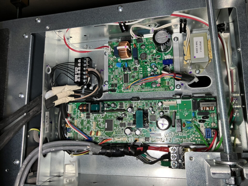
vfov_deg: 49.7
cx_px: 124
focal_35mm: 28
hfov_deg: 63.4
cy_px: 93
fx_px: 201
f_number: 1.8
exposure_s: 1/66
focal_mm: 3.99
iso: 80
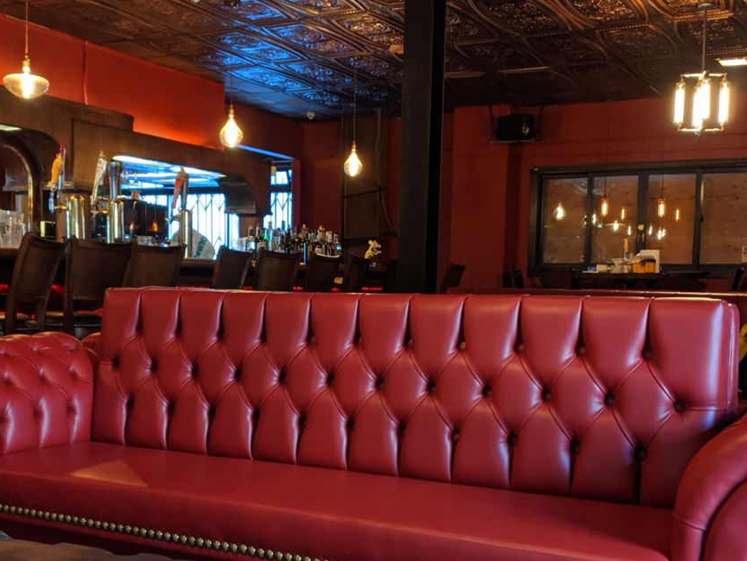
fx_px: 971
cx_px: 362
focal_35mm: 45
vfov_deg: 32.1
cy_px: 340
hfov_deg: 42.1
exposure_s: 1/24
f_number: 1.8
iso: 276
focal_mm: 4.44
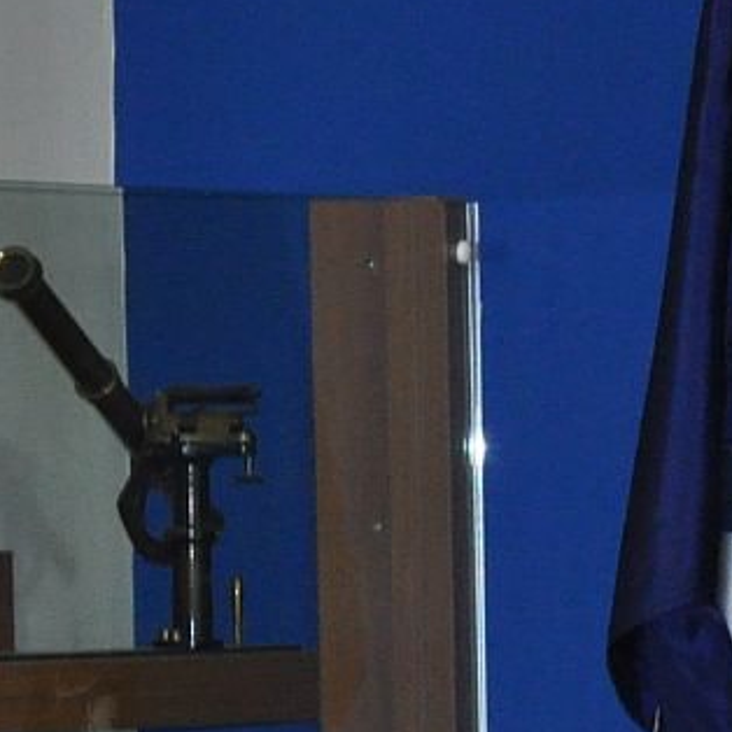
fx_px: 15718
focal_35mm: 657
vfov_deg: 2.7
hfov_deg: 2.7
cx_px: 737
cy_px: 1180
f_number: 5.6
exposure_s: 1/60
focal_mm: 90
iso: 1000
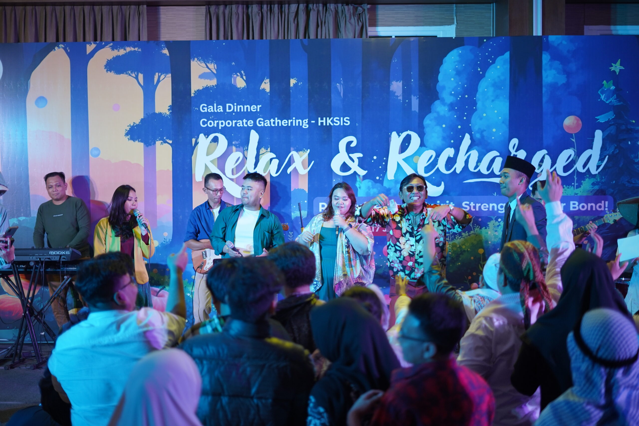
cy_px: 213
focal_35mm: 50
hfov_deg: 39.6
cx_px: 320
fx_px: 887
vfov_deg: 27.0
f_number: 1.8
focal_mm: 50
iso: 640
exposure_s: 1/200
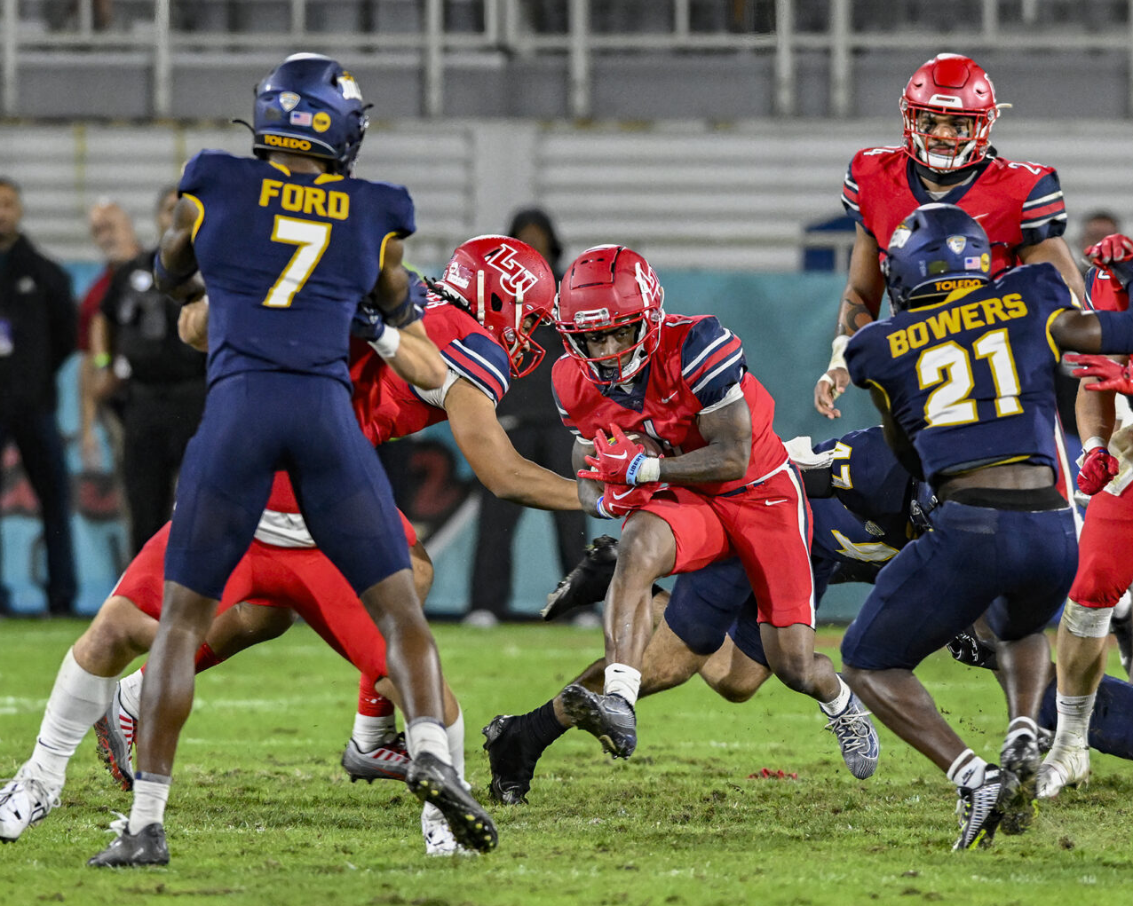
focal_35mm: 678
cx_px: 649
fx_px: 22737
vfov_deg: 2.3
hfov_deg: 2.9
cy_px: 453
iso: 6400
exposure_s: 1/1250
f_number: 4
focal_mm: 400
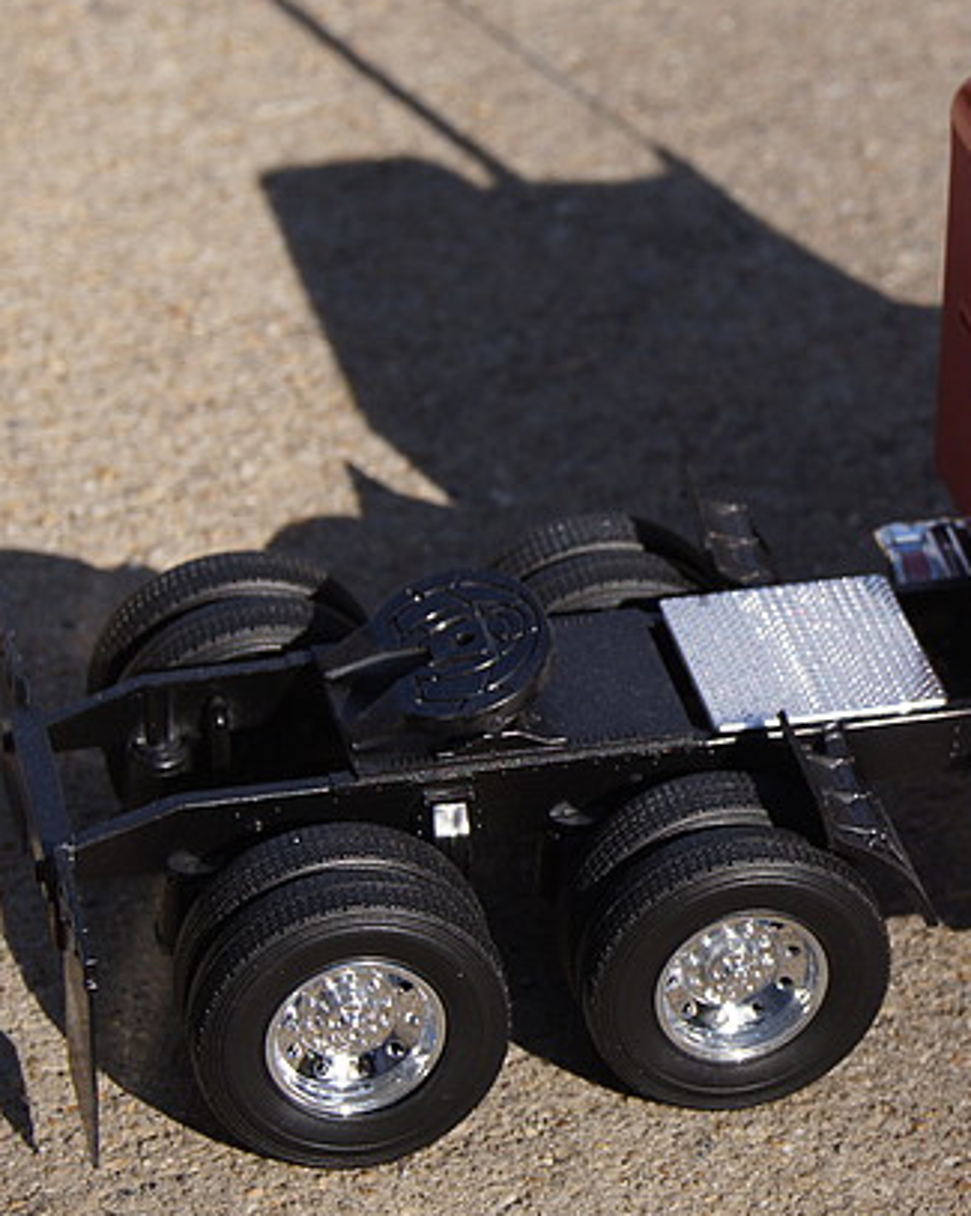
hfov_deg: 10.0
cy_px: 488
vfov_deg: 12.7
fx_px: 5463
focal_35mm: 152
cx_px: 1188
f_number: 7.1
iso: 100
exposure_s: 1/320
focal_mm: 55
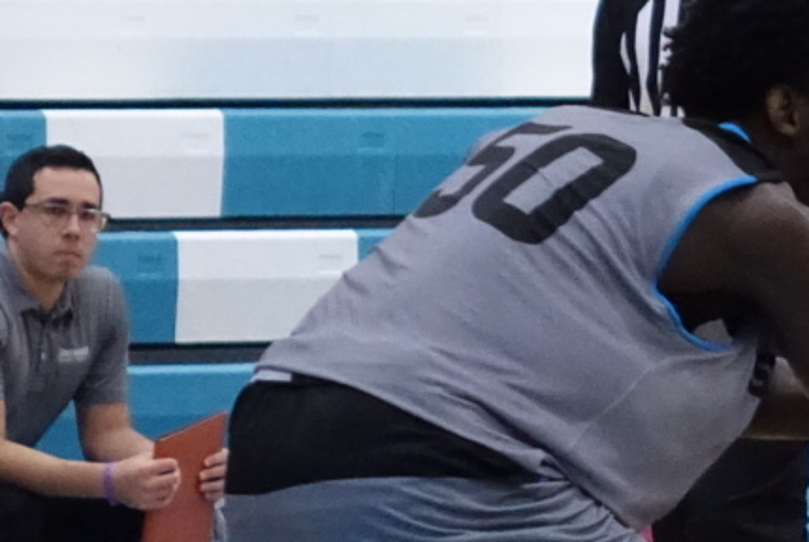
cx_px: 1293
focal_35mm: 488
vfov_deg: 2.8
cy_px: 606
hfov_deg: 4.2
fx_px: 10981
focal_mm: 47.85
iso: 4000
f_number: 2.8
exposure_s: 1/1000
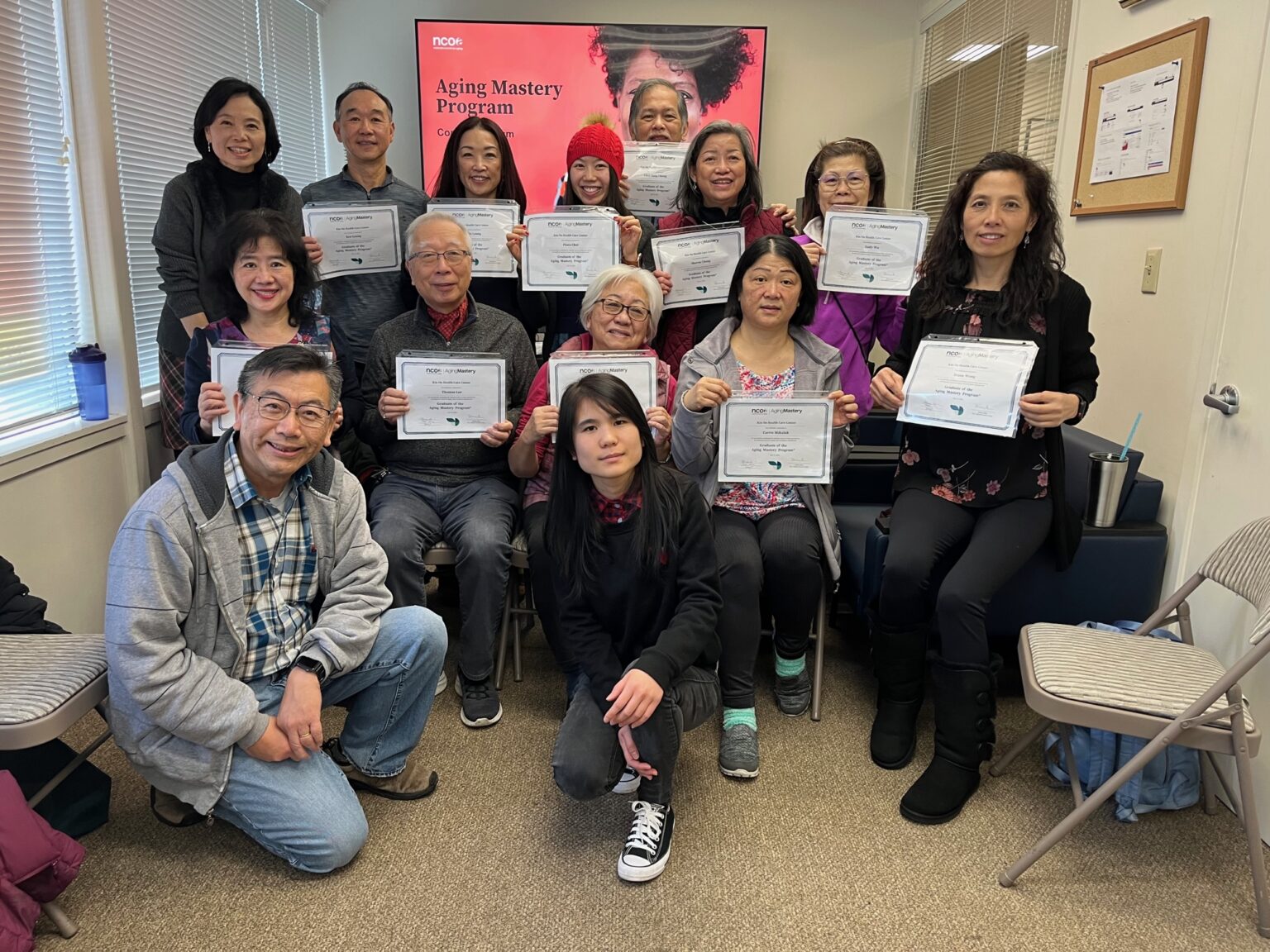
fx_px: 954
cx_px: 635
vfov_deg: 53.1
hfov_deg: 67.3
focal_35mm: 26
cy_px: 476
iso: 100
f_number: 1.6
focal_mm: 5.1
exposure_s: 1/60
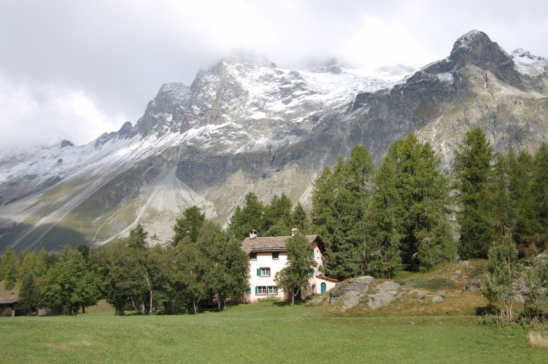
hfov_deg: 35.1
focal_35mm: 57
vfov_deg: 23.7
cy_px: 182
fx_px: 867
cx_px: 274
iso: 200
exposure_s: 1/1000
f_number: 4.8
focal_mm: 38
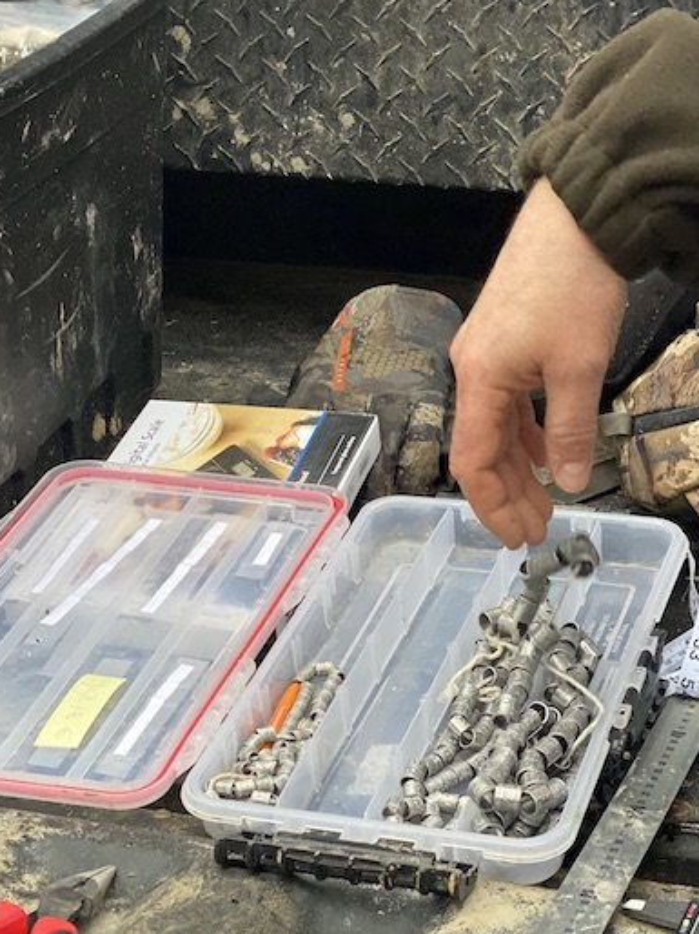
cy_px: 632
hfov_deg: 18.2
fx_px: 2183
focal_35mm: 81
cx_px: 332
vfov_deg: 24.0
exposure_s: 1/122
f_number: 2
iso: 200
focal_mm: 6
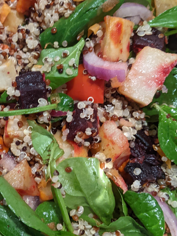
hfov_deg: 29.4
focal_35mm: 48
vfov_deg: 39.6
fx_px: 327
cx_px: 28
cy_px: 103
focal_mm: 4.4
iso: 342
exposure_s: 1/50
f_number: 1.8
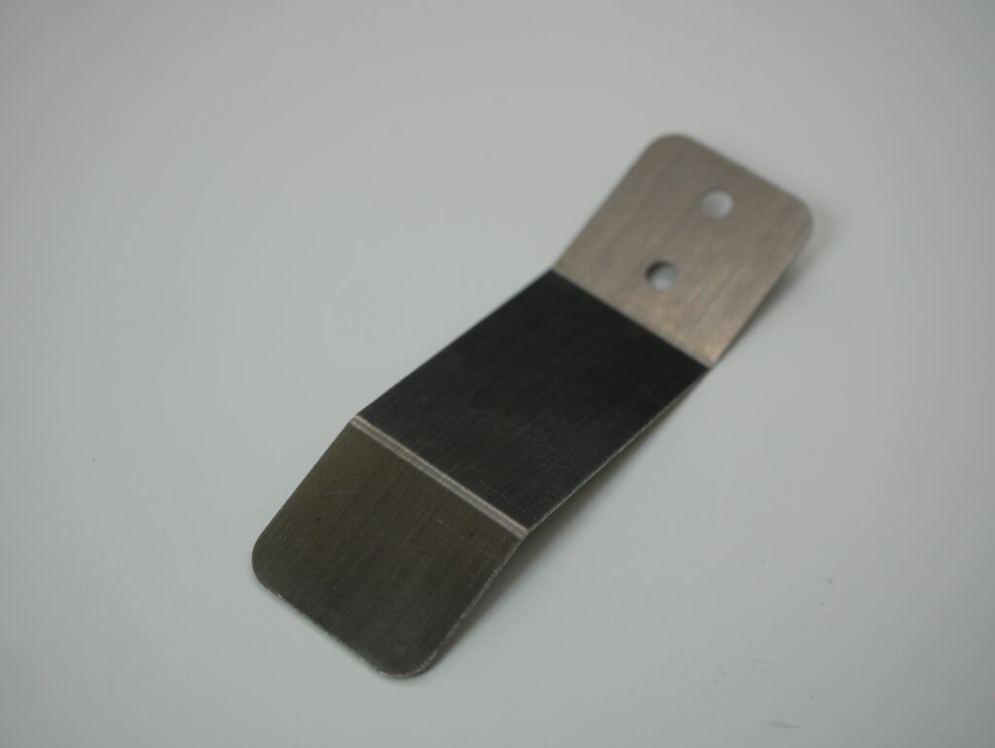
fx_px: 1725
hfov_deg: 32.2
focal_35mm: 60
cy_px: 374
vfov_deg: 24.4
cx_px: 498
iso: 200
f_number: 4
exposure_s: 1/200
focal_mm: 30
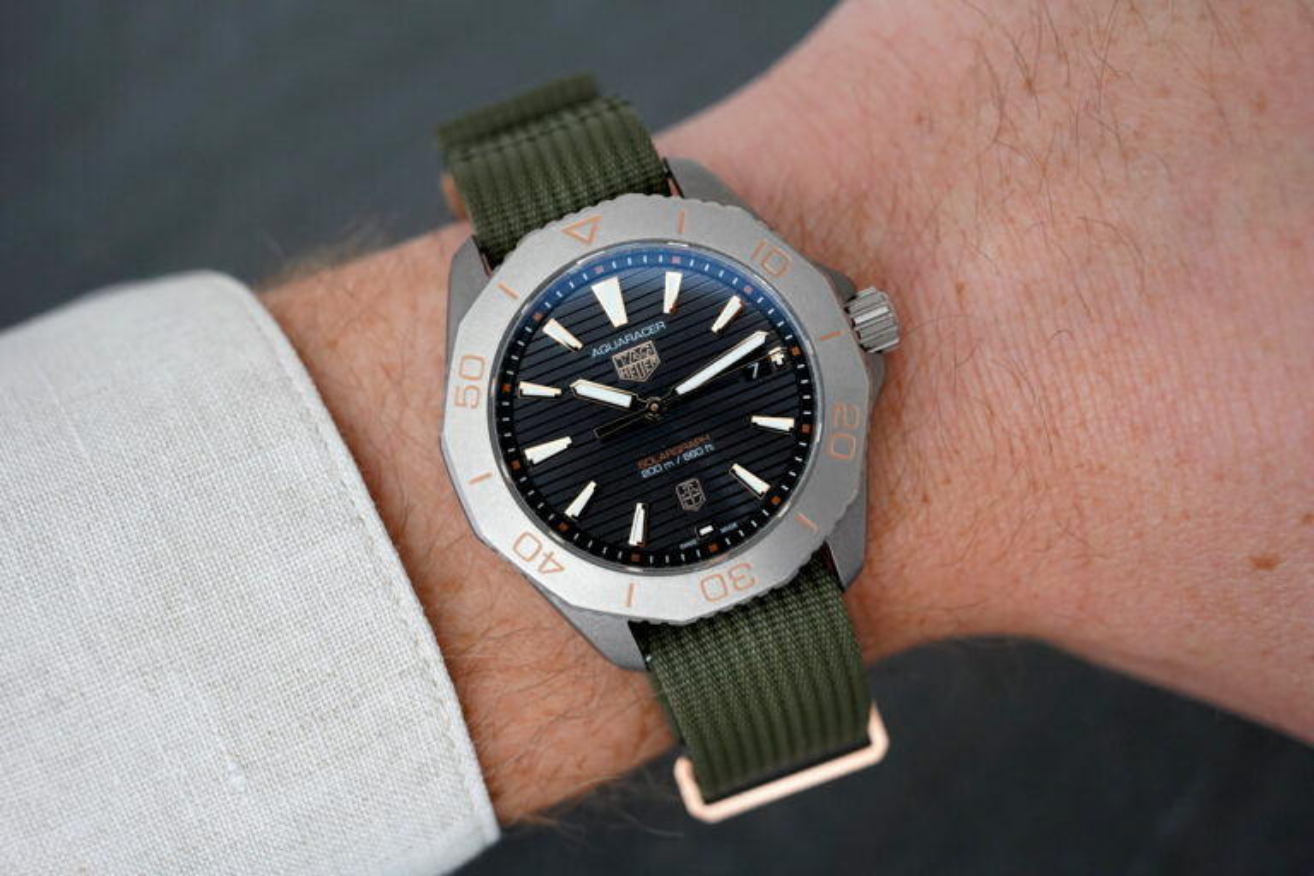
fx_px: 1277
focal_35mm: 35
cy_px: 438
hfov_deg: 54.4
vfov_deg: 37.9
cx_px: 657
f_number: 5
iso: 2500
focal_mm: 35
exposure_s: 1/40
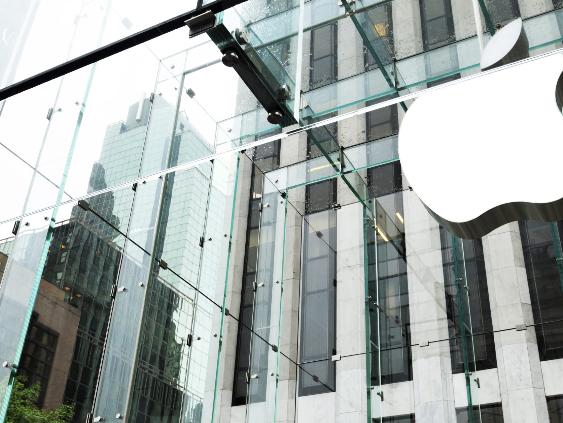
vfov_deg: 33.6
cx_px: 317
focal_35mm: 43
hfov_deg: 43.8
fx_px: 699
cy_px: 213
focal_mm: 26
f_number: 8
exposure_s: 1/125
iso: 200
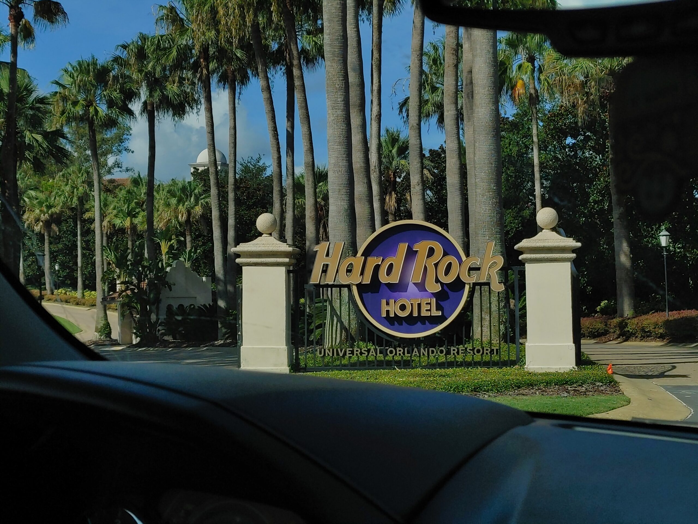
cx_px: 349
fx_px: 1250
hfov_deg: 31.2
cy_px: 262
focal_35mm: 62
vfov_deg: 23.7
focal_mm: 5.58
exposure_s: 1/379
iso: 50
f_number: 1.8
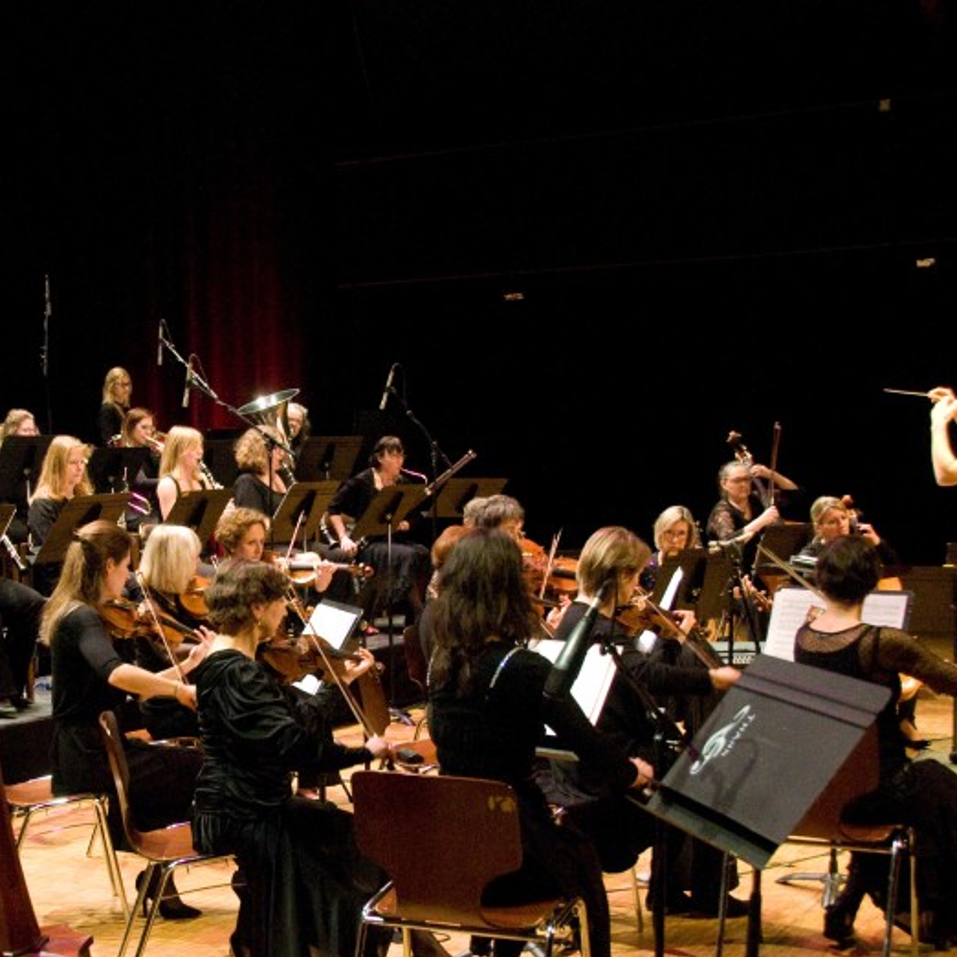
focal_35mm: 55
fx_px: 1720
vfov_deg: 30.9
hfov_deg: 30.8
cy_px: 620
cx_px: 293
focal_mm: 22
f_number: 4
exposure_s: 1/125
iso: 3200
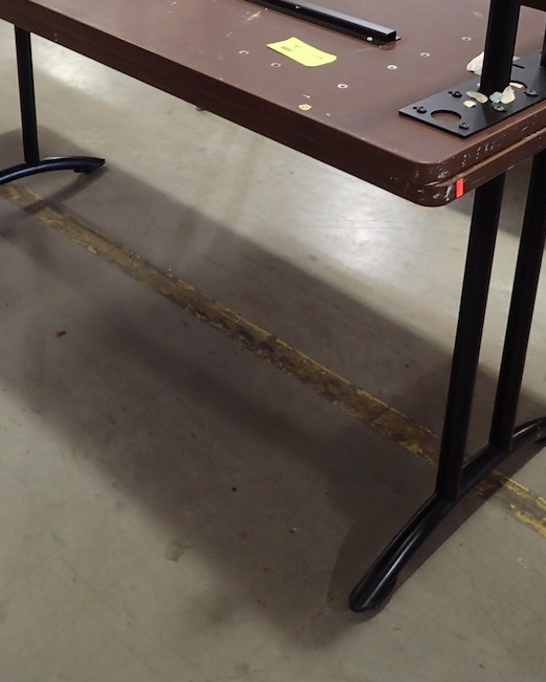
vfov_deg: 36.7
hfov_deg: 31.5
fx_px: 969
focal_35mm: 48
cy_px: 91
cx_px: 277
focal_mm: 4.5
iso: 250
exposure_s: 1/30
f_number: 2
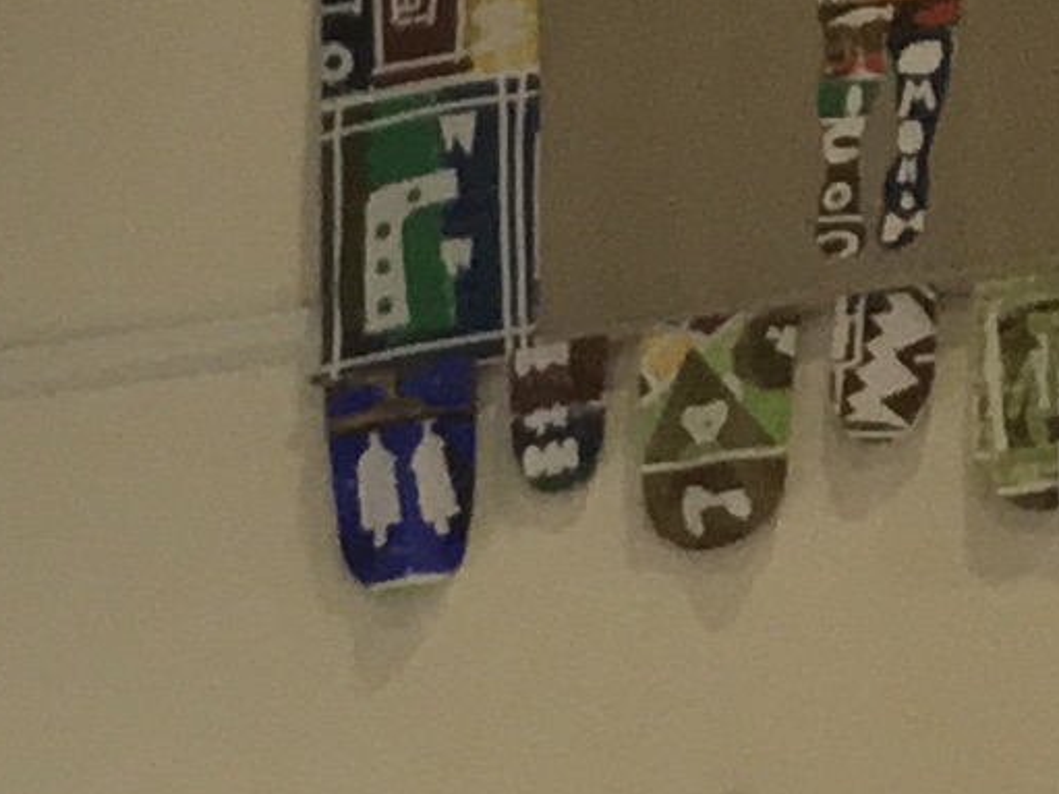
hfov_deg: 7.5
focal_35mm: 229
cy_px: 2521
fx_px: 7004
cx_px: -2282
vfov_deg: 5.9
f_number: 2.2
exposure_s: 1/33
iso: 64
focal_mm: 4.15
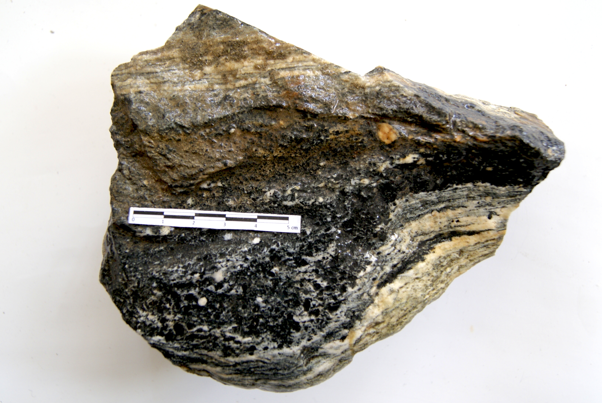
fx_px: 770
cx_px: 305
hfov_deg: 42.7
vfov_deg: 29.3
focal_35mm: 46
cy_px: 188
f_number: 4
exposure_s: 1/15
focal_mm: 26
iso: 400
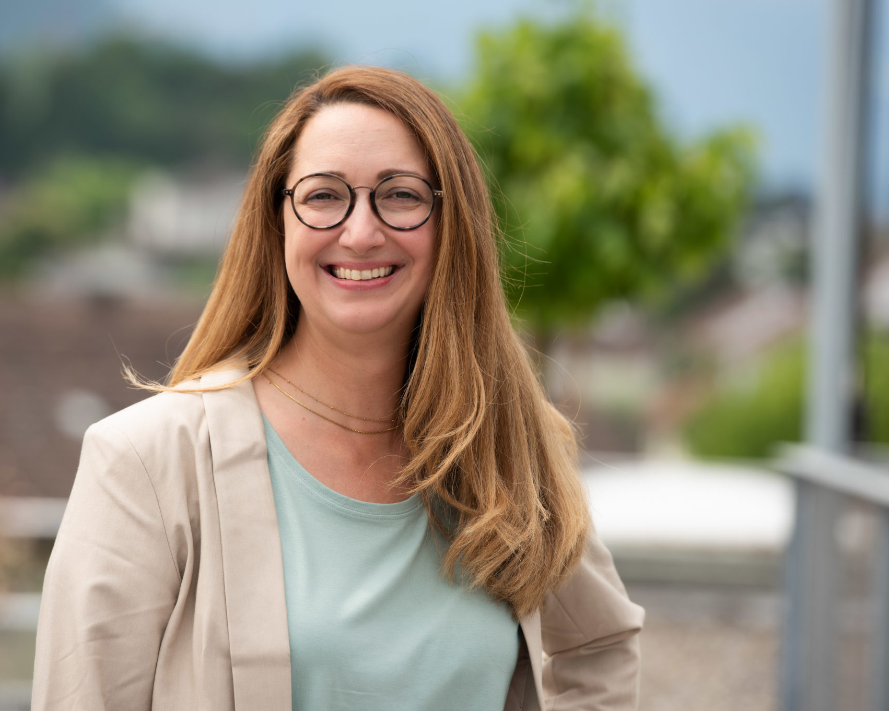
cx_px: 408
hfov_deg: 9.2
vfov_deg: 7.4
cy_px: 356
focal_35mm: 209
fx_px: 5500
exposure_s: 1/320
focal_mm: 185
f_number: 4.5
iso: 100
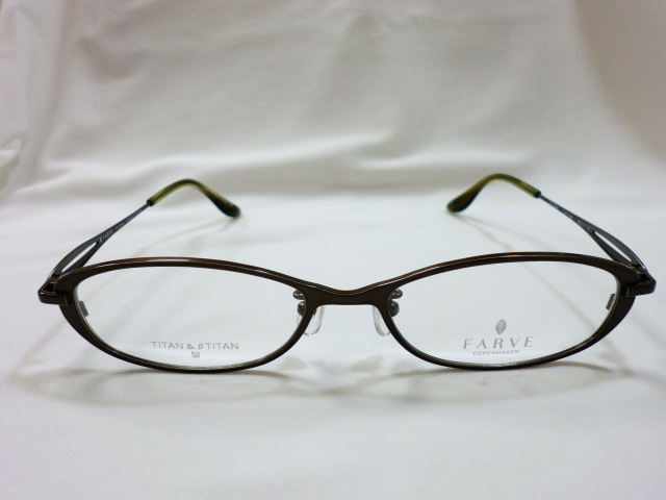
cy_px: 250
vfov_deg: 44.2
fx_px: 616
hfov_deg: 56.8
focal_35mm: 32
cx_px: 333
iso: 80
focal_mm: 5.8
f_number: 3.5
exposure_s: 1/60
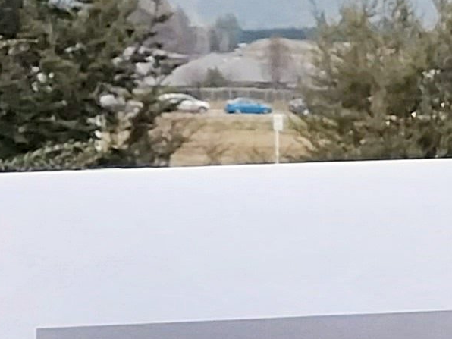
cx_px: 1223
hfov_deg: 9.4
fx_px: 2324
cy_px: 270
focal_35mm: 178
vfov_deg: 8.3
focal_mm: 4
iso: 64
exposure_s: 1/50
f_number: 1.8
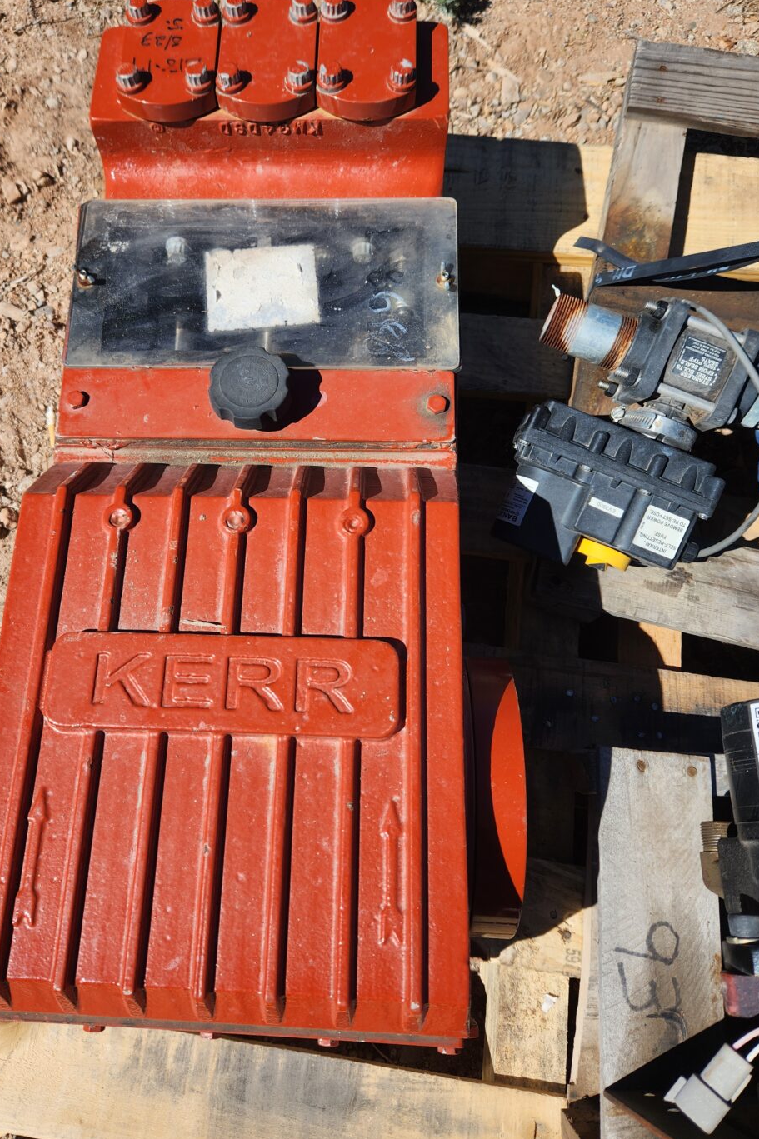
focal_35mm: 28
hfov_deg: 46.2
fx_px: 886
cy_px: 523
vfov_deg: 65.4
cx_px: 316
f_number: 1.8
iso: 20
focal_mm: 5.4
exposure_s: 1/2252
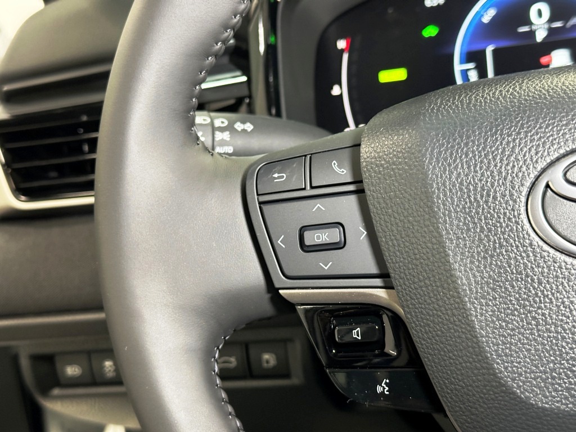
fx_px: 799
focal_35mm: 48
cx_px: 288
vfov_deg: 30.3
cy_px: 216
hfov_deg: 39.7
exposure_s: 1/30
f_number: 1.78
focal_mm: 6.86
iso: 500
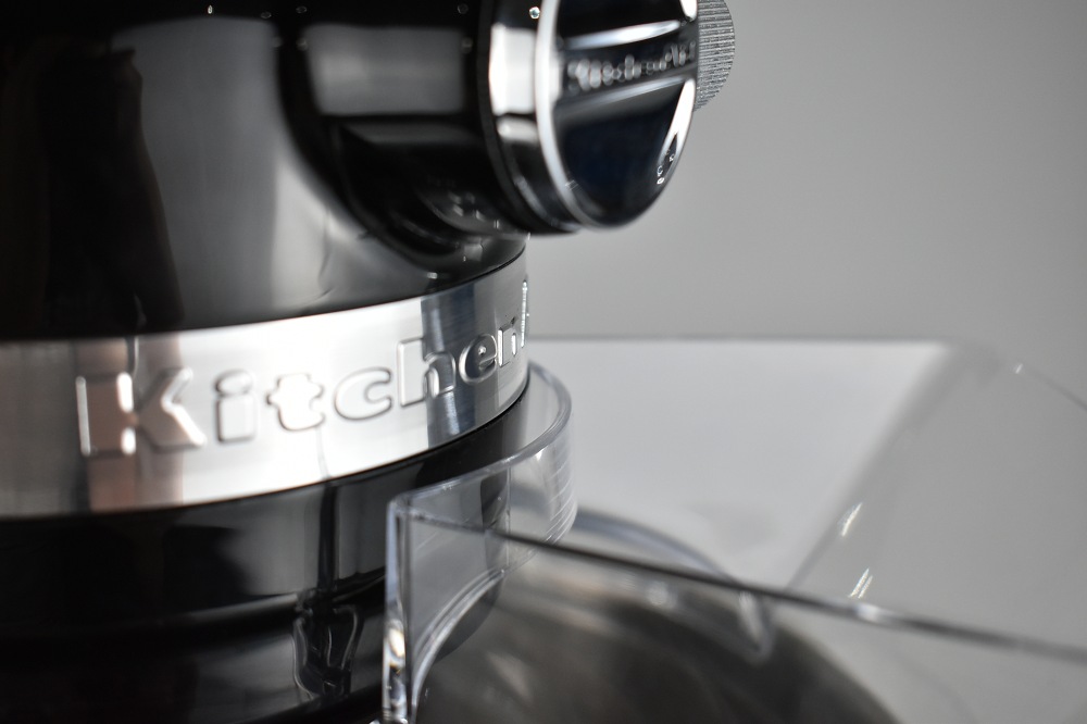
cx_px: 544
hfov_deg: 36.9
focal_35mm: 54
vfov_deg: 25.0
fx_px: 1630
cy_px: 362
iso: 800
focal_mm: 36
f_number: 5
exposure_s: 1/320
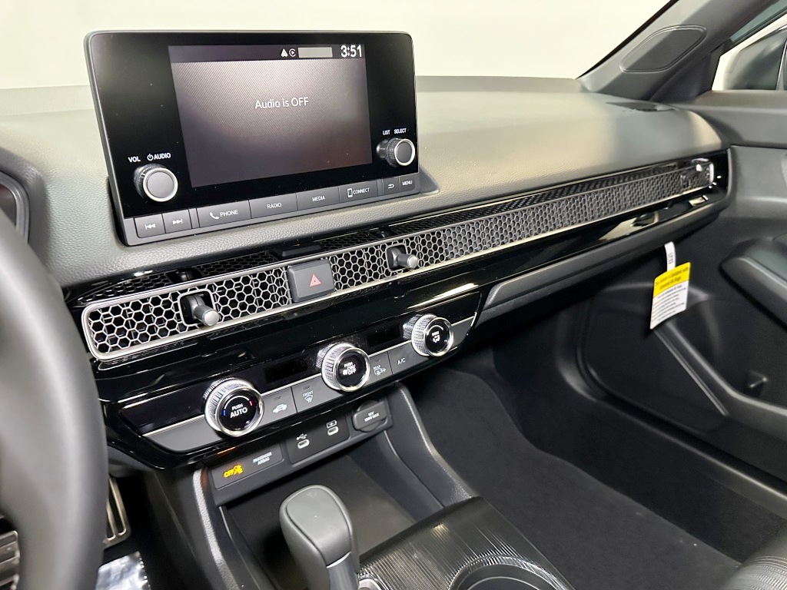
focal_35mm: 24
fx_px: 546
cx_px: 394
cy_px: 295
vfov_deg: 56.8
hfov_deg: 71.6
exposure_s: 1/40
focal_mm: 6.86
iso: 1000
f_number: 1.78
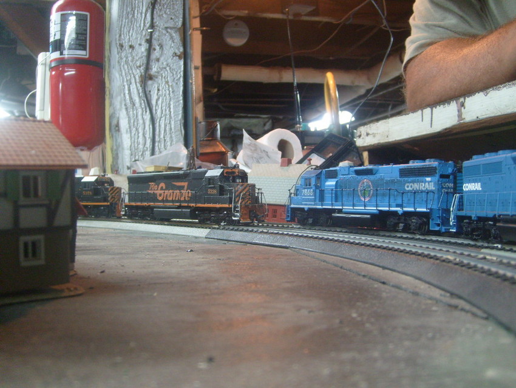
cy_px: 194
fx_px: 522
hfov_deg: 52.6
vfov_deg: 40.7
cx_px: 258
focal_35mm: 35
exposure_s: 1/15
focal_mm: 5.8
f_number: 2.8
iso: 200
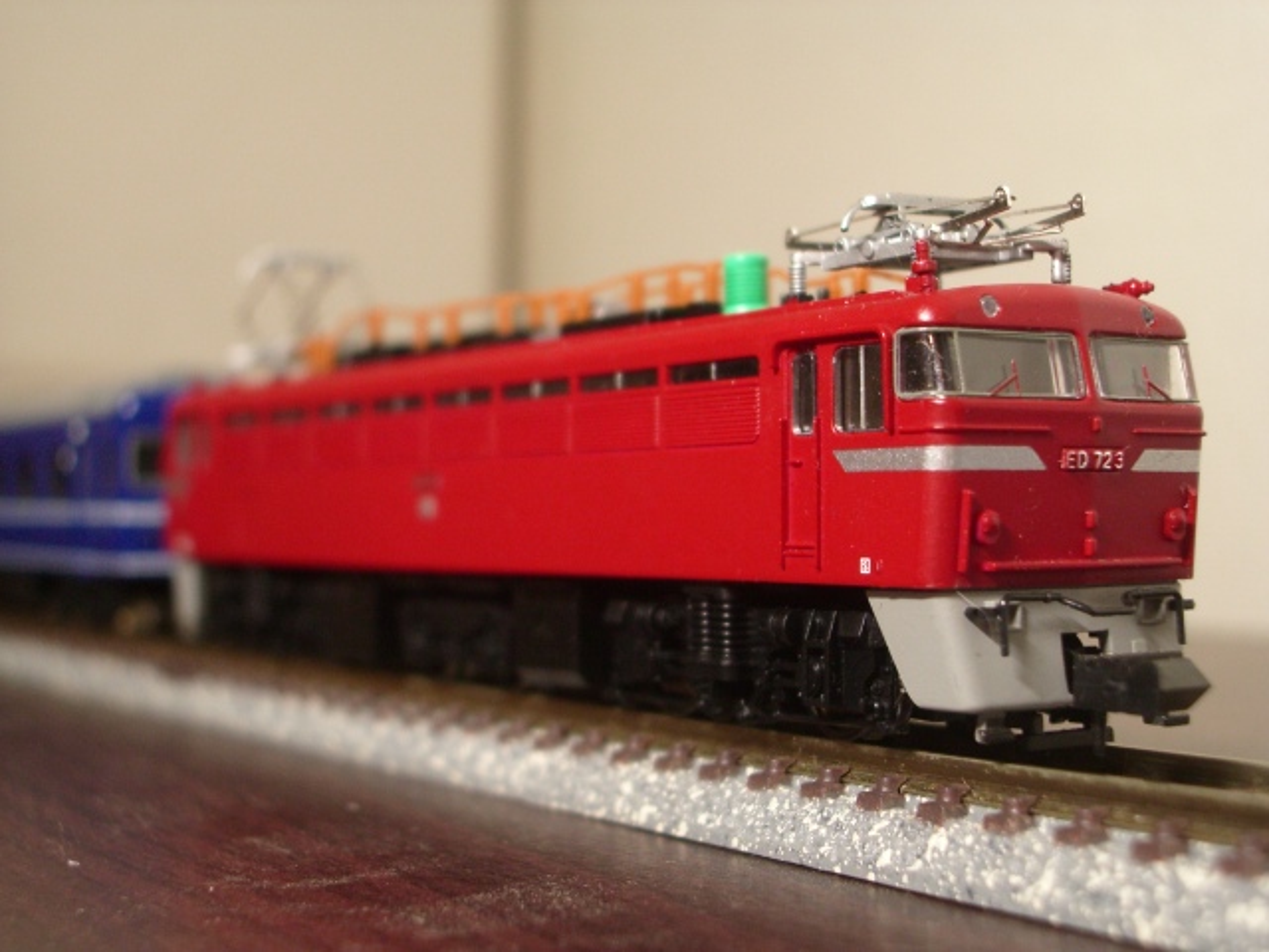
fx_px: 2273
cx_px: 634
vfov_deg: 23.7
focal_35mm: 62
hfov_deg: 31.2
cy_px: 476
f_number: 3.5
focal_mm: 10.2
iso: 200
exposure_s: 1/8
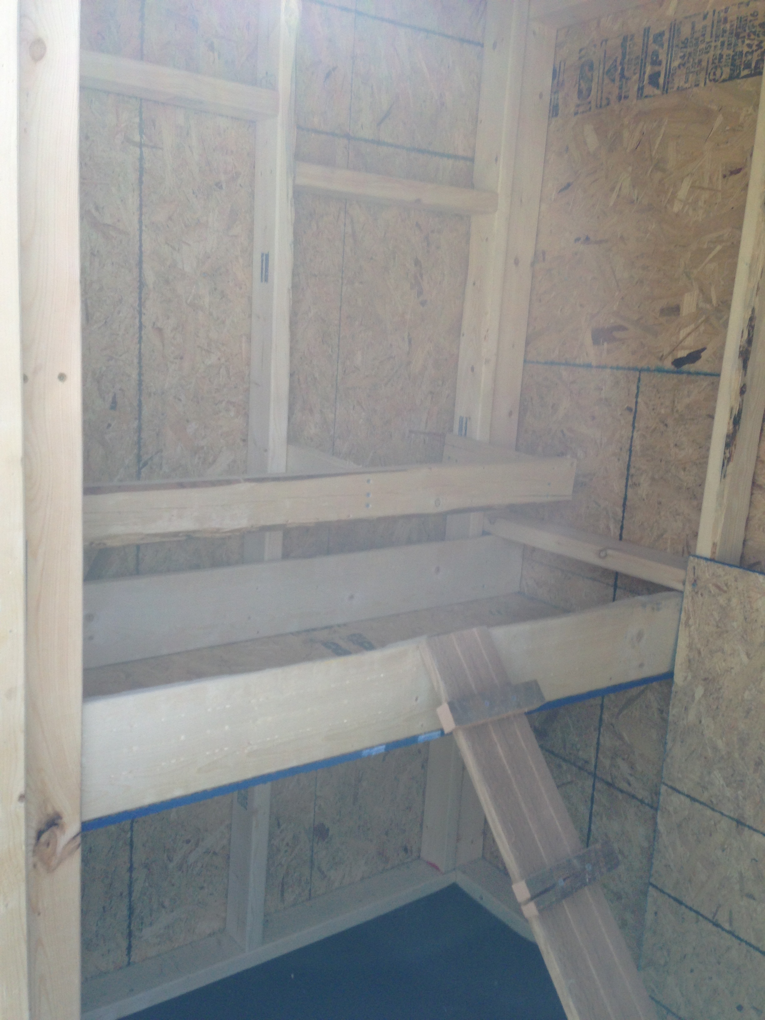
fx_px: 972
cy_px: 510
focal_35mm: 33
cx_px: 382
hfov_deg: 42.9
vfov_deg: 55.4
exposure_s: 1/120
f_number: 2.4
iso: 50
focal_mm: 4.12
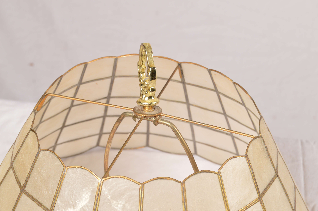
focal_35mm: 82
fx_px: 728
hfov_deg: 24.6
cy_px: 106
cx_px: 159
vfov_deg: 16.5
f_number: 10
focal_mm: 55
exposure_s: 1/125
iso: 200
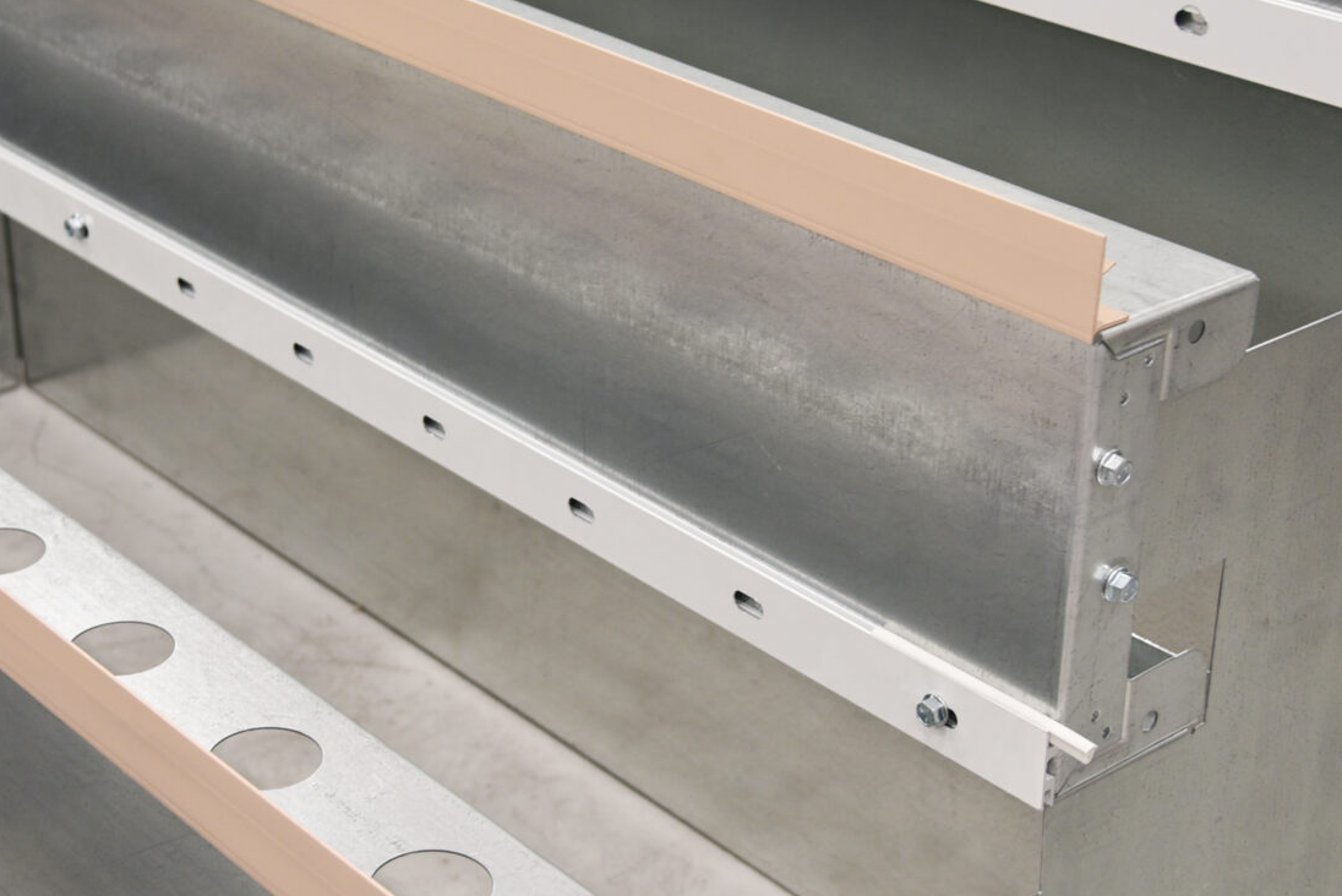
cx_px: 474
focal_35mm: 71
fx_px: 2648
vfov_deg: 19.2
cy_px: 452
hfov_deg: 28.3
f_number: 4
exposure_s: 1/60
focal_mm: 38
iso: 640
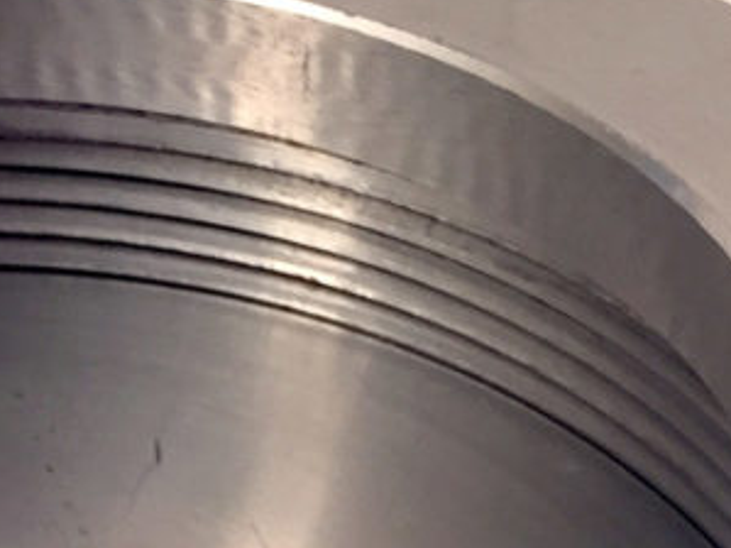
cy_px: 883
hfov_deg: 13.1
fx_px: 3145
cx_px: 59
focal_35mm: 149
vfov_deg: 9.6
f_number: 2.2
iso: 80
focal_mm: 4.15
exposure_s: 1/30
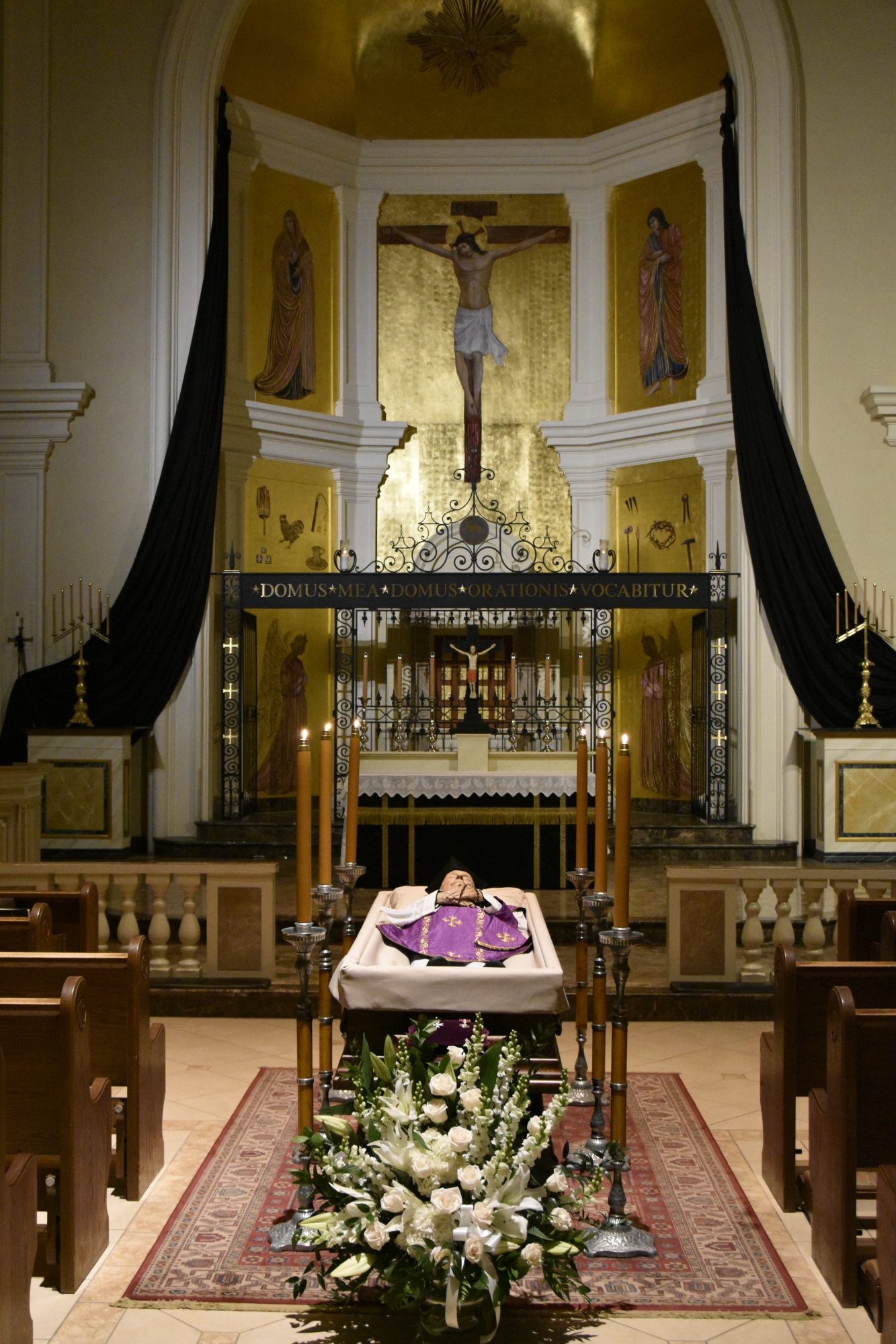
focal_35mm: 39
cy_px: 672
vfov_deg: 49.6
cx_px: 448
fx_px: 1456
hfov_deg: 34.2
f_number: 4
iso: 4500
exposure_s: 1/60
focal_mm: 26
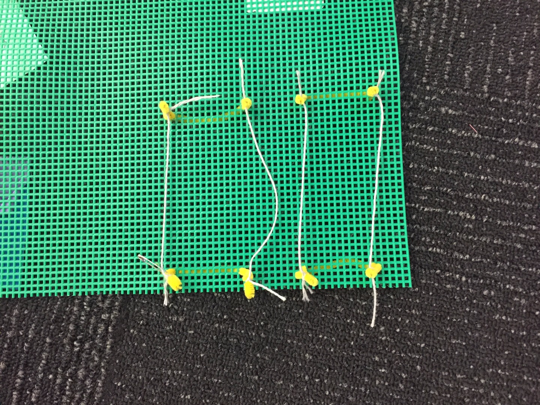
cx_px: 270
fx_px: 452
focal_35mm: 29
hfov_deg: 61.7
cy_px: 202
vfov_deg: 48.2
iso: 250
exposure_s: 1/30
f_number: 2.2
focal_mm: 4.15
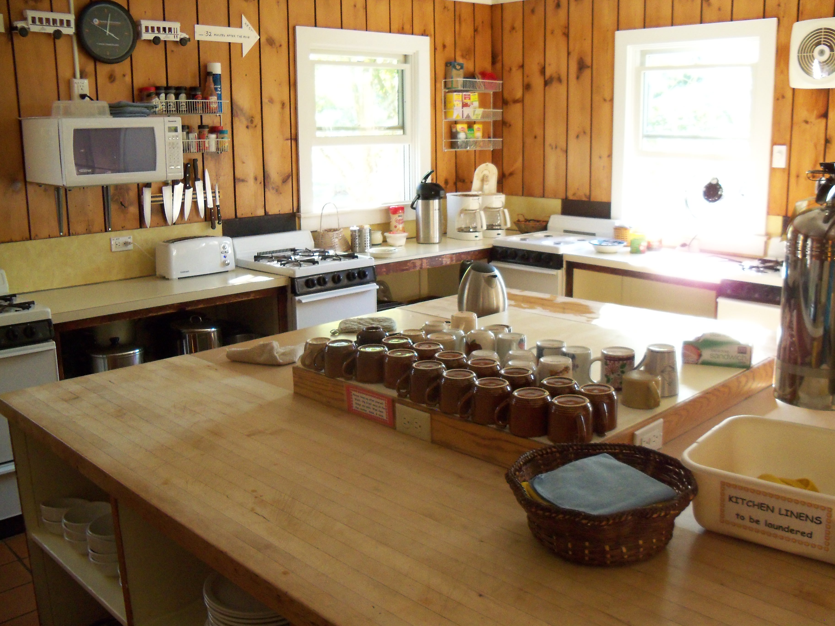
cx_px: 418
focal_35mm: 35
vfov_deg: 40.7
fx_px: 844
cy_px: 313
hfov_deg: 52.6
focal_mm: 6.2
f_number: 3.5
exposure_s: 1/25
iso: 400
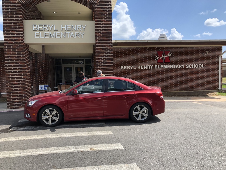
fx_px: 183
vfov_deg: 49.7
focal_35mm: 28
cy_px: 85
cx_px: 113
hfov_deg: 63.4
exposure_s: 1/1091
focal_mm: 3.99
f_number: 1.8
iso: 20
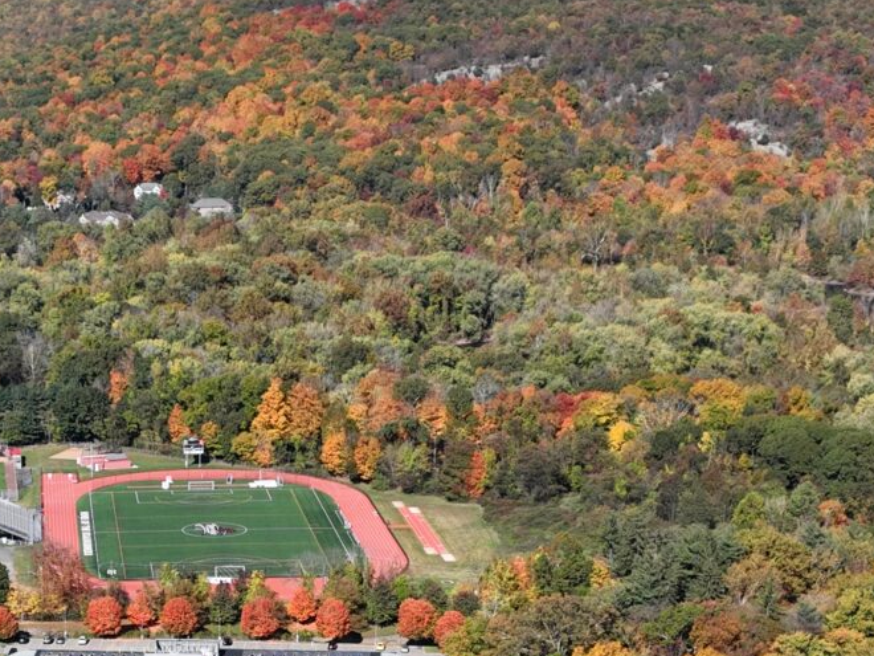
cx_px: 148
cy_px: 758
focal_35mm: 93
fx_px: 2348
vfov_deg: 15.4
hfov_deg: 20.8
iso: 110
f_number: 2.8
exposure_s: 1/2000
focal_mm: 12.29
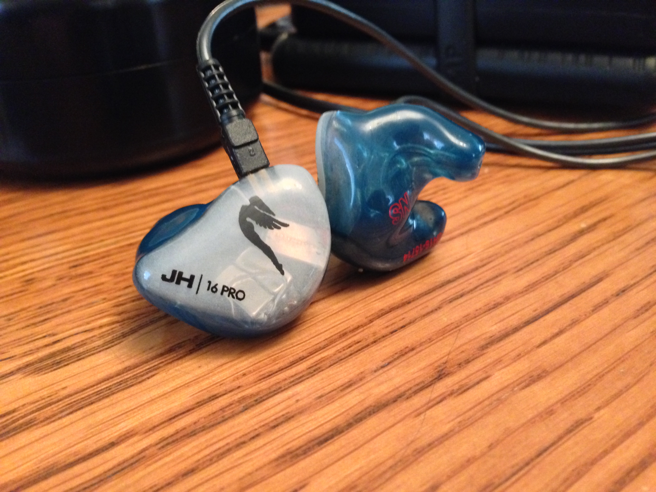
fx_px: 625
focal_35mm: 33
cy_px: 246
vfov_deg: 42.9
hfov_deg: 55.4
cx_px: 328
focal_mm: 4.12
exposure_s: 1/15
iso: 800
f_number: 2.4
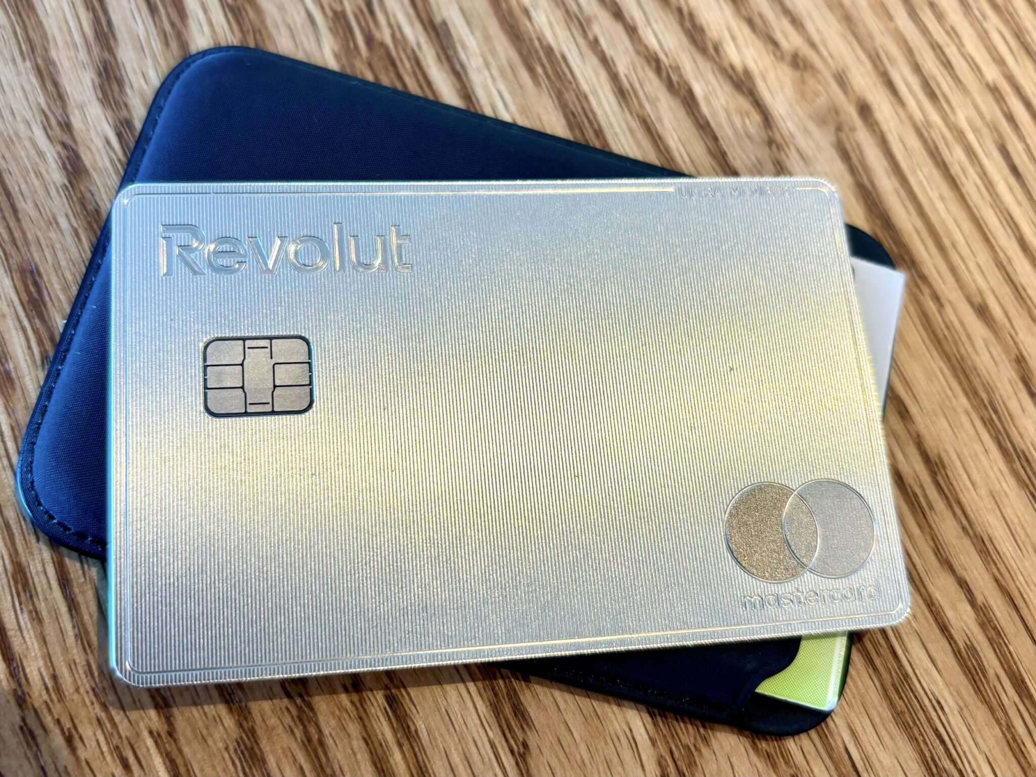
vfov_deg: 53.1
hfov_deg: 67.3
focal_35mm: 26
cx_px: 518
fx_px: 778
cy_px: 388
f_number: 1.6
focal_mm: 5.96
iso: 80
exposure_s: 1/100
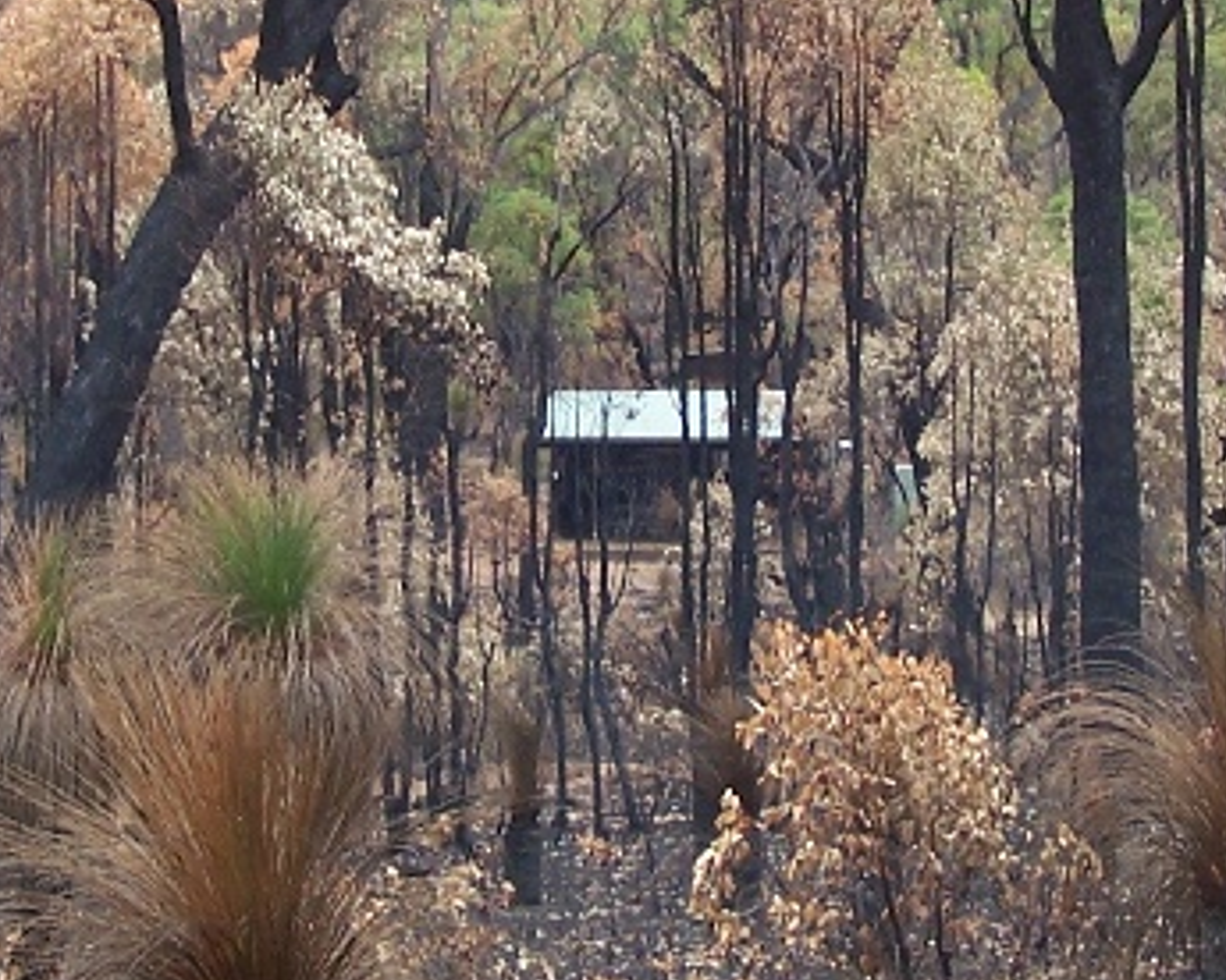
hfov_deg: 17.0
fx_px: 4100
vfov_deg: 13.6
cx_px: 746
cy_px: 231
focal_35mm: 113
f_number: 2.8
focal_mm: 6.3
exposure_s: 1/125
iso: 80
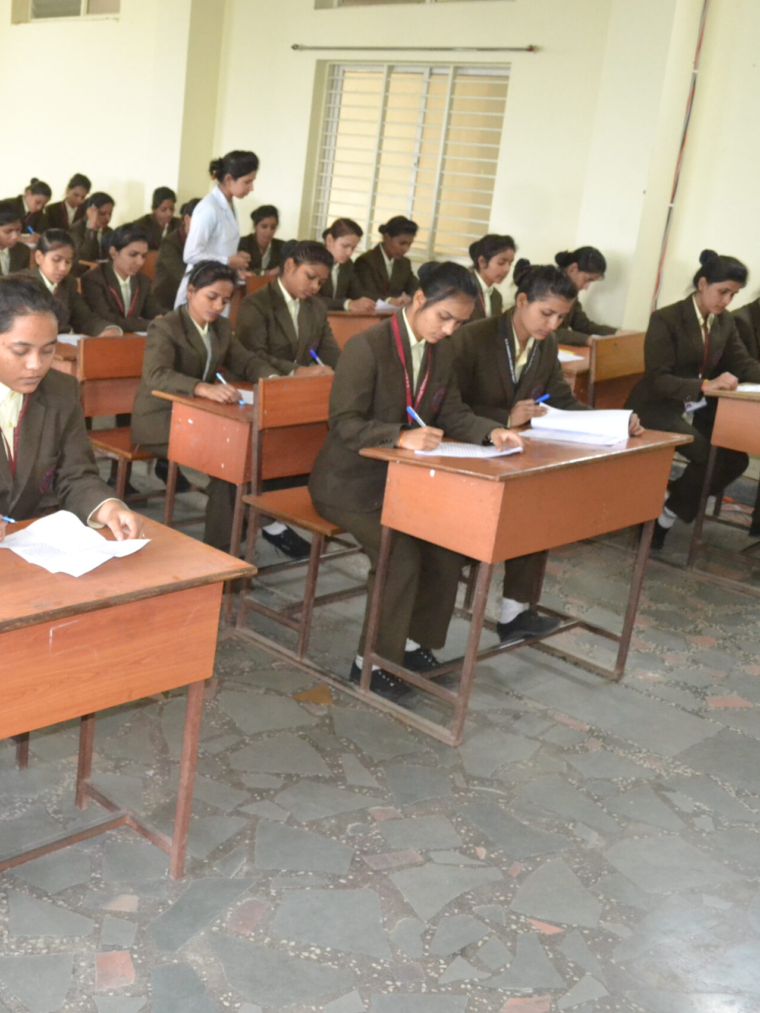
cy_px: 507
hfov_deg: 34.9
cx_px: 92
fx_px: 1142
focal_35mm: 39
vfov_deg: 47.9
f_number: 3.5
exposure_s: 1/60
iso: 3200
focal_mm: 18
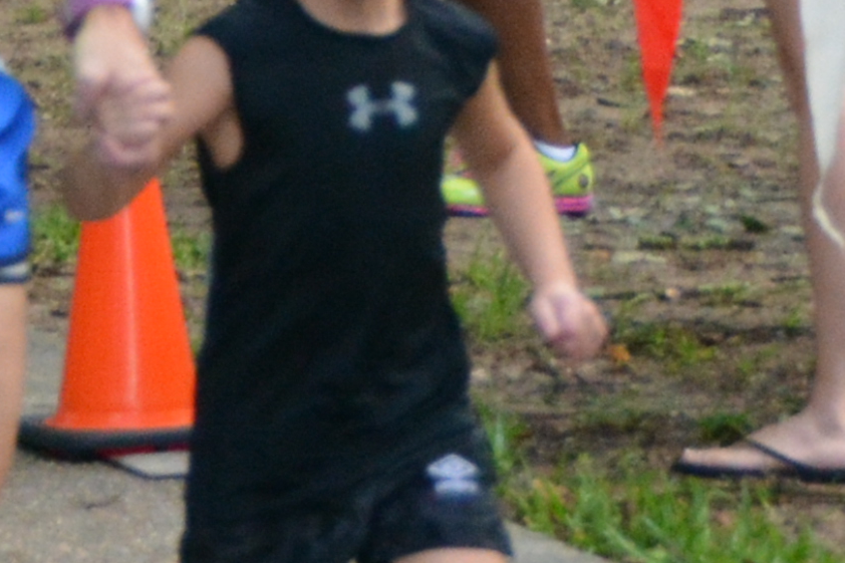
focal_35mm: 342
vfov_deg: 4.0
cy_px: -149
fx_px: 8025
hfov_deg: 6.0
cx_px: 454
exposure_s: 1/500
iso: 1250
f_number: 4.2
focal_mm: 32
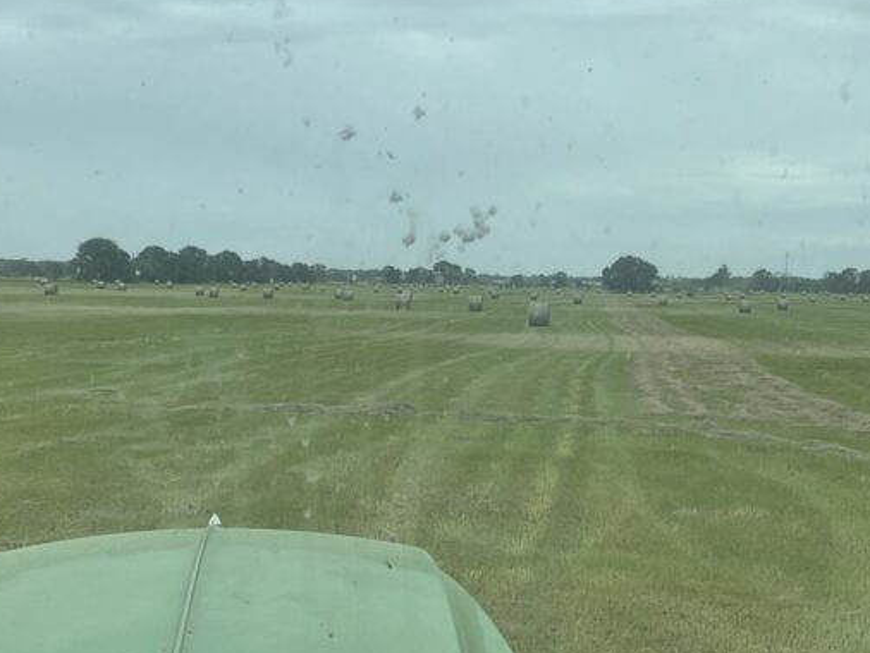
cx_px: 392
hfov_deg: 32.7
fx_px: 1484
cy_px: 420
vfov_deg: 24.7
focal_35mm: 59
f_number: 1.8
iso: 25
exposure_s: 1/1279
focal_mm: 3
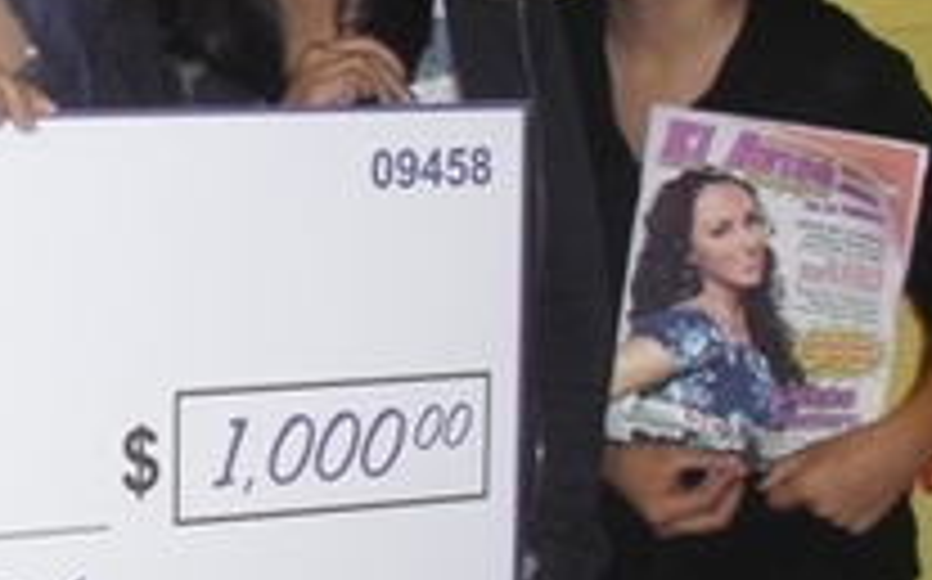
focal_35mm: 117
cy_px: 238
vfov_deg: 11.2
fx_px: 2969
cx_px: -41
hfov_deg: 17.4
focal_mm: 6.2
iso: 200
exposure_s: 1/100
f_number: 2.8
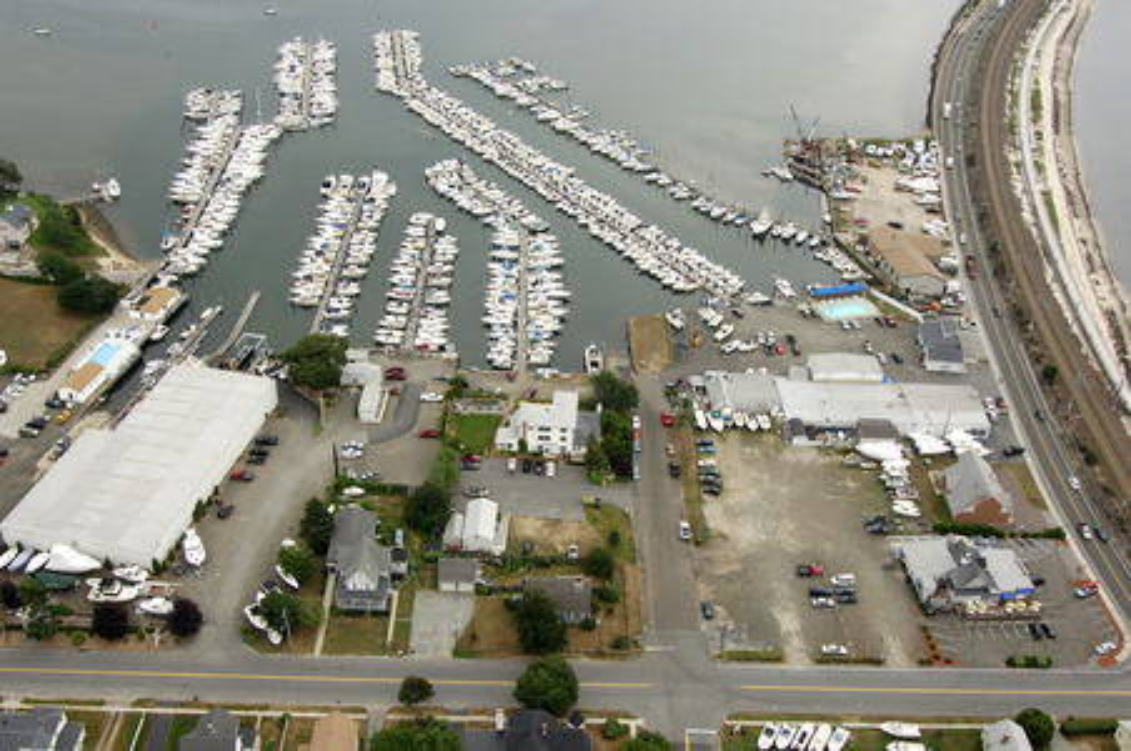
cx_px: 566
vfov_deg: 36.8
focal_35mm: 36
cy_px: 376
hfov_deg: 53.2
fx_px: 1129
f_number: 5.6
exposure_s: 1/1000
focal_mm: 24
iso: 400
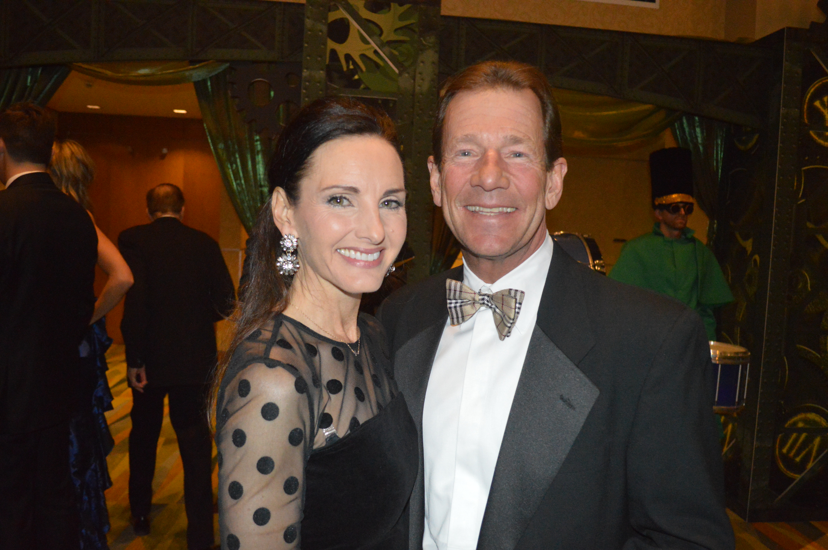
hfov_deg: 62.0
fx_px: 689
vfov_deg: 43.5
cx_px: 414
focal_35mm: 30
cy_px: 275
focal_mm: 20
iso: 3200
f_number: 3.8
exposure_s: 1/60
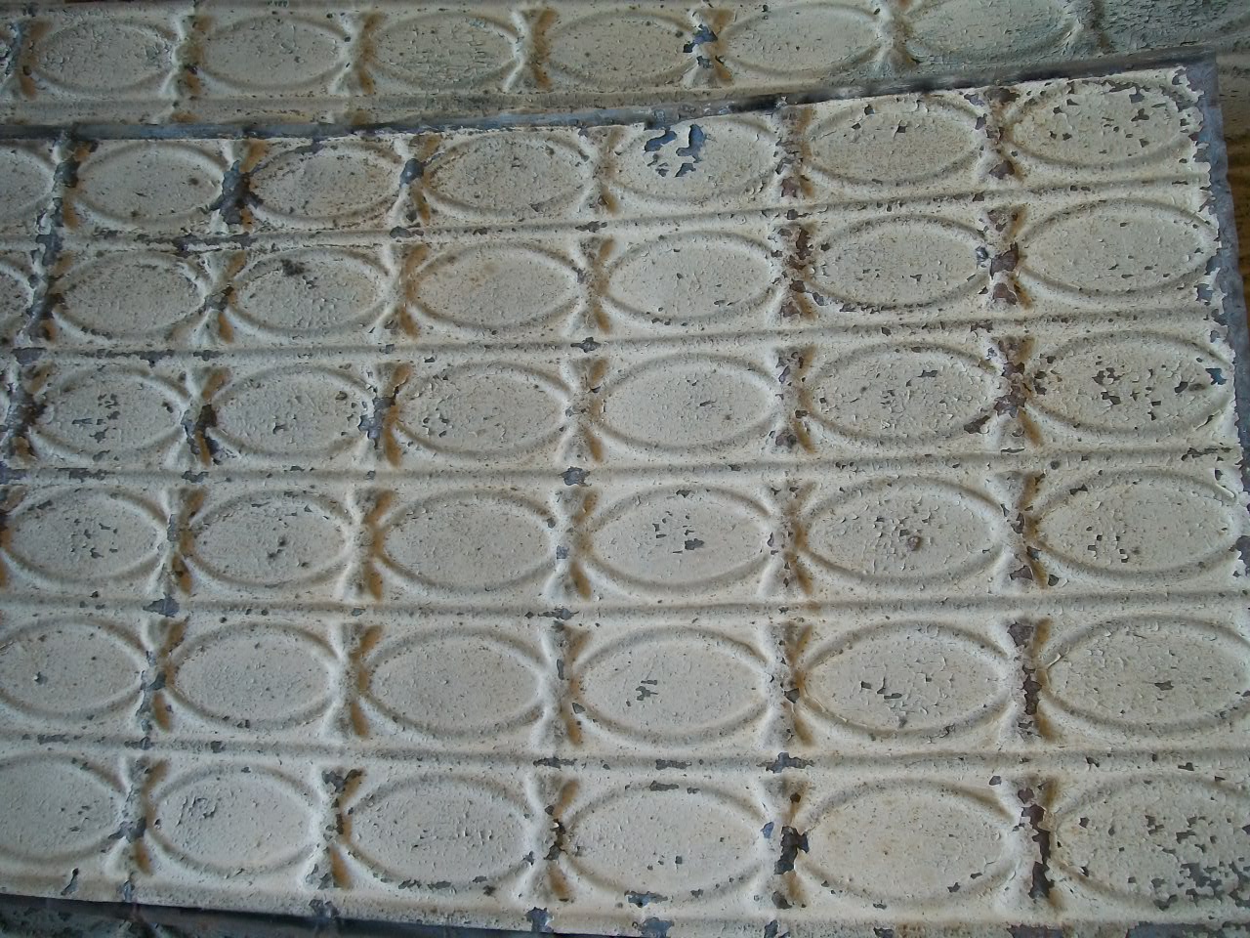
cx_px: 625
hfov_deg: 51.4
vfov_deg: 39.7
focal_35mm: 36
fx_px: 1300
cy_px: 469
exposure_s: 1/80
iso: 80
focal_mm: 6
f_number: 2.7
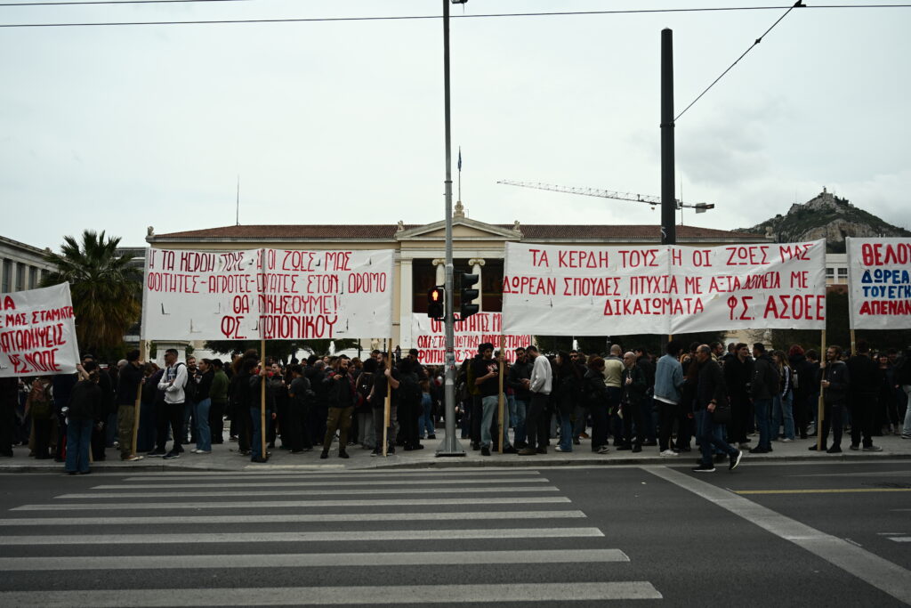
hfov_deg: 55.8
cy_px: 304
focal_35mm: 34
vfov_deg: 38.9
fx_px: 860
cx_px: 456
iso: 400
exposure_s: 1/2500
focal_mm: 34
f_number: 4
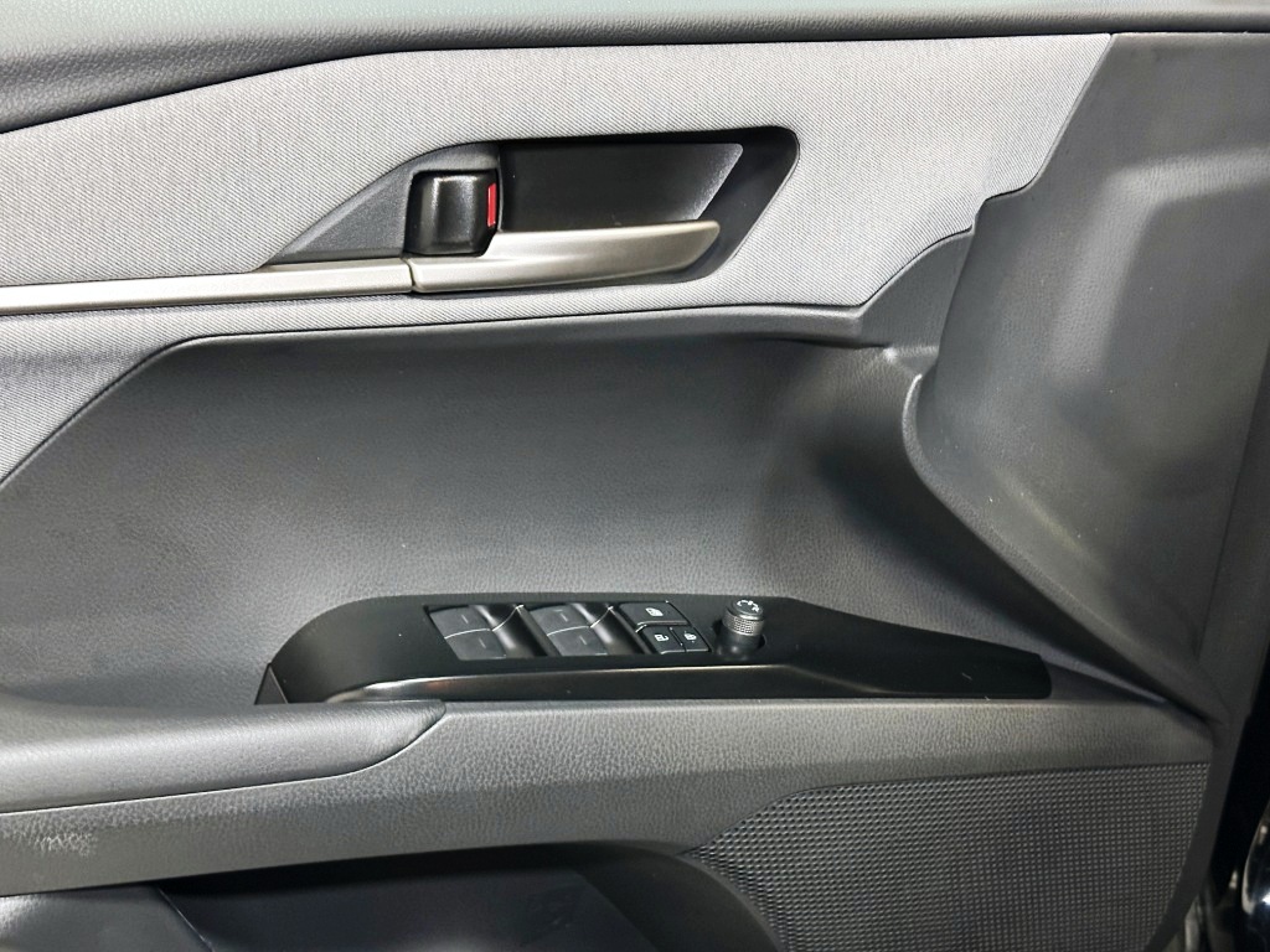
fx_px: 1761
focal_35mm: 48
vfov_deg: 30.3
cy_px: 476
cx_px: 635
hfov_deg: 39.7
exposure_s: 1/30
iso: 640
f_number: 1.78
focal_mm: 6.86
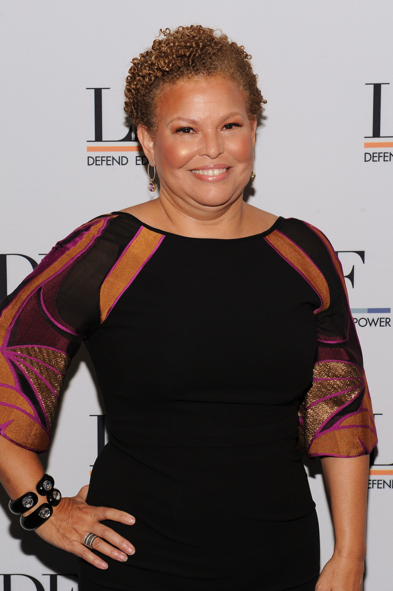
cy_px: 296
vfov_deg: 28.9
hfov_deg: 19.4
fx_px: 1148
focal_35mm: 70
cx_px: 196
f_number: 9
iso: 800
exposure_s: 1/125
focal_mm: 70
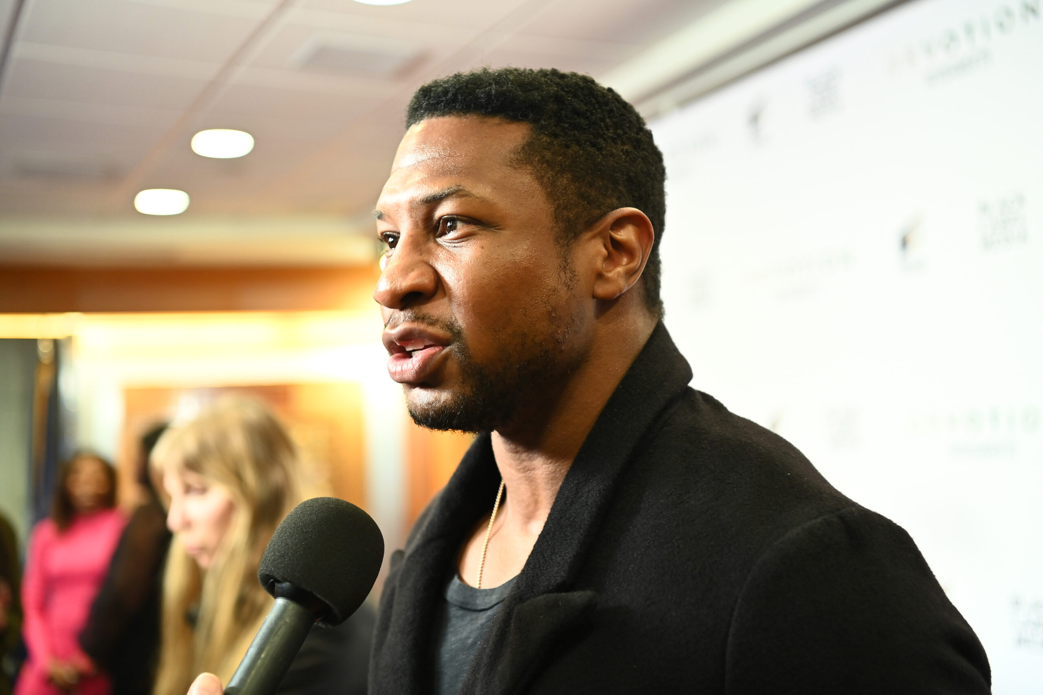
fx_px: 1449
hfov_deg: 39.6
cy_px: 348
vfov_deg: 27.0
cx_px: 522
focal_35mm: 50
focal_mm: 50
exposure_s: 1/60
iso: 1250
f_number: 2.8
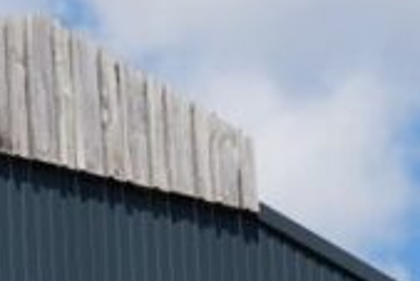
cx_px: 27
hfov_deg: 5.7
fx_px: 4197
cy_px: 362
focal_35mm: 359
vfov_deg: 3.8
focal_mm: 39.6
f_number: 5
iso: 100
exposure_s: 1/800
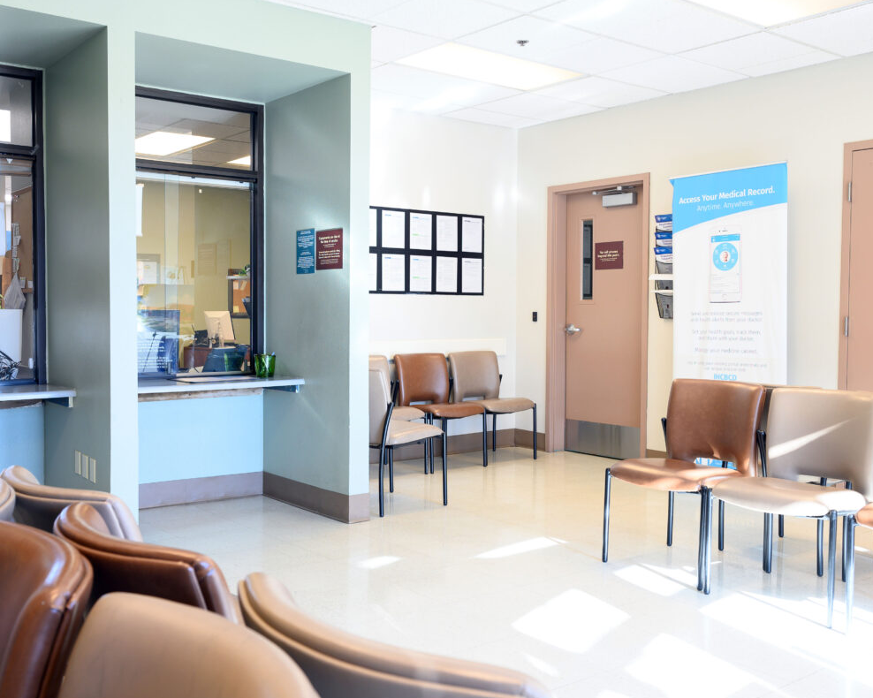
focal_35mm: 35
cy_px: 343
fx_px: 904
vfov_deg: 42.2
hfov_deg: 51.5
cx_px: 403
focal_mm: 24
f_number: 4.5
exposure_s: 1/13
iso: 200
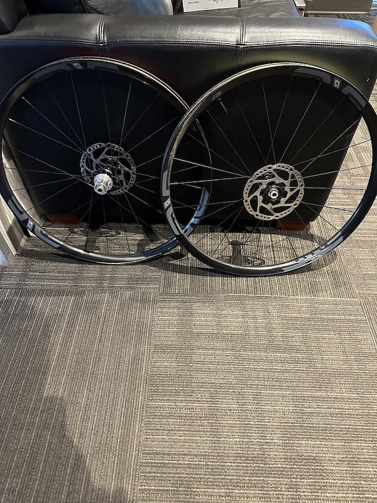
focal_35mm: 24
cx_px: 188
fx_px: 349
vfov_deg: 71.6
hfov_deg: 56.8
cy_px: 252
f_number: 1.78
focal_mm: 6.86
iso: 1000
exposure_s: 1/30
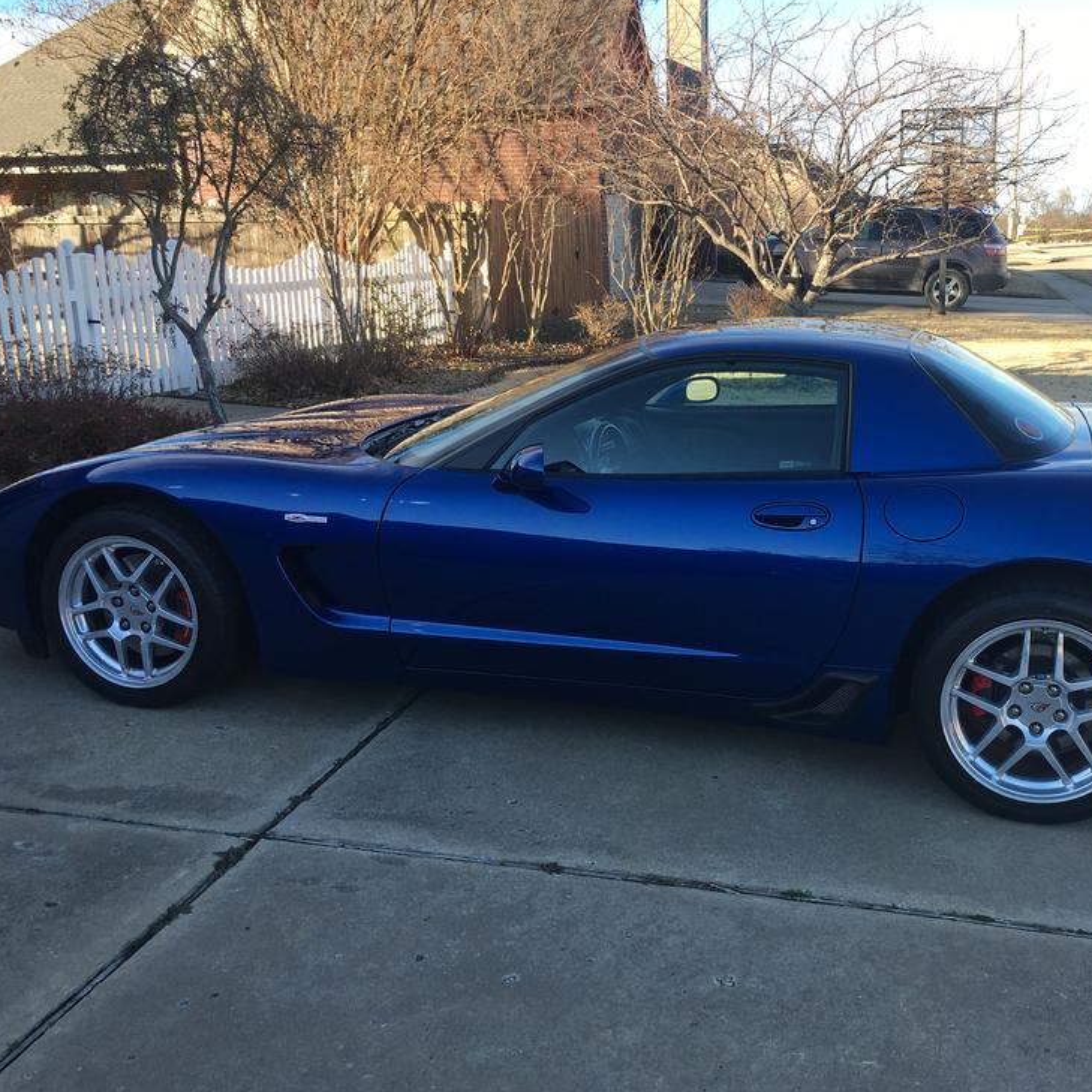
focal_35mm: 36
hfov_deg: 45.5
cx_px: 706
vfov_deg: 46.0
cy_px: 568
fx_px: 1285
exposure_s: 1/375
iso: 25
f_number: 2.2
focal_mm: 4.15
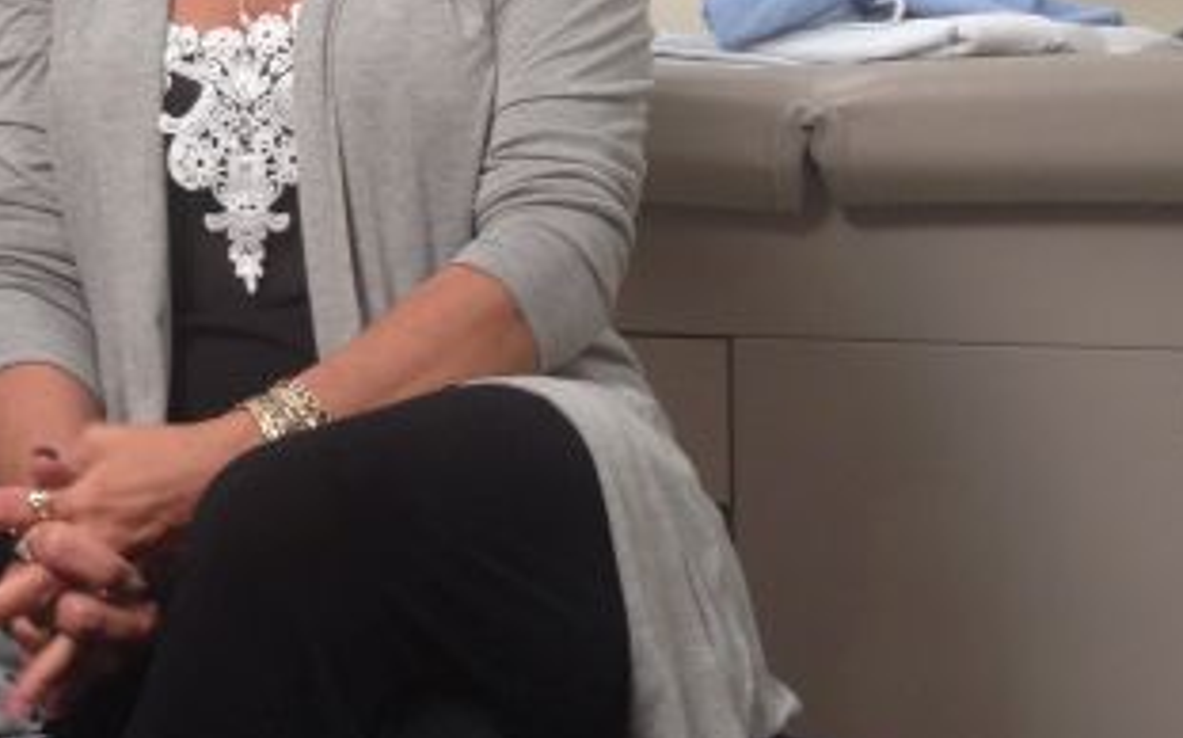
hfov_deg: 23.2
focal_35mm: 86
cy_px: 87
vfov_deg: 15.0
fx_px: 2771
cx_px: 15
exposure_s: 1/20
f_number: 2.4
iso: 64
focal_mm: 4.28
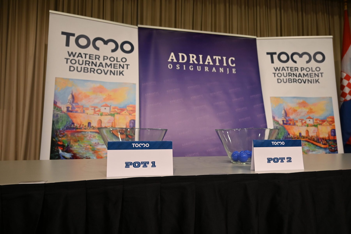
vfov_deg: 46.8
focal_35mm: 28
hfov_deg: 65.9
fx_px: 271
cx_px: 176
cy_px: 117
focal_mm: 18.5
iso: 500
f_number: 3.8
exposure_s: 1/125
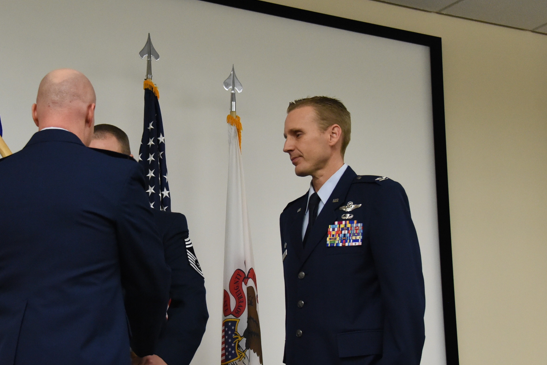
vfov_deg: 15.7
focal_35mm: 87
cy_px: 196
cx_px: 209
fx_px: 1322
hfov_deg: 23.3
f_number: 5
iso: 5000
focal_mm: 55
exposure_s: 1/250
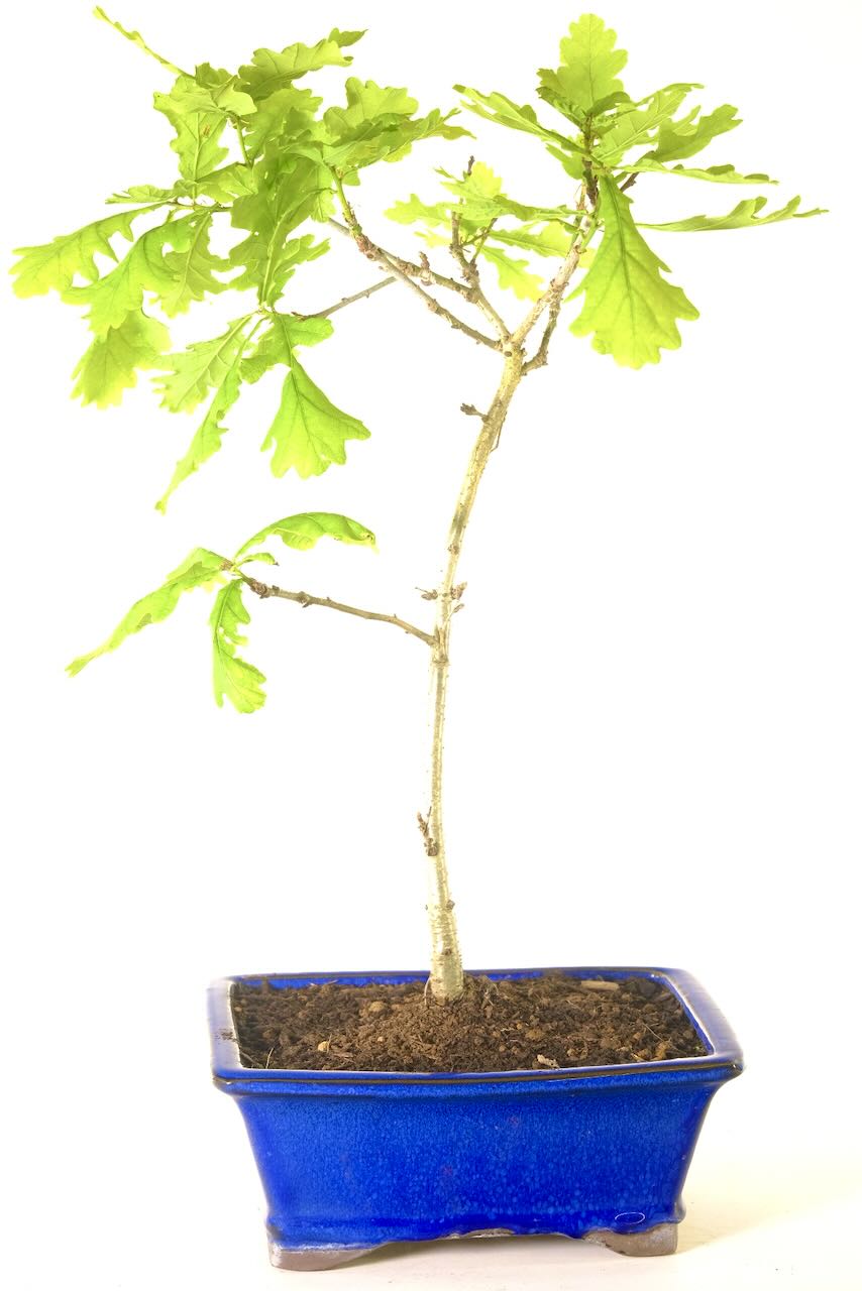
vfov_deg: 24.5
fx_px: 2979
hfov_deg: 16.5
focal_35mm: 83
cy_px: 646
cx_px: 431
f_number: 8
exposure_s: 1/30
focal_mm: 55
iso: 2000
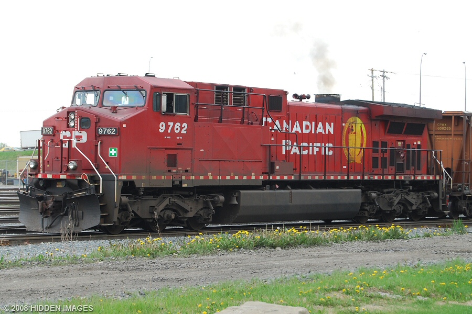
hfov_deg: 24.6
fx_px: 1082
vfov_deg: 16.6
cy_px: 157
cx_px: 236
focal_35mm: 82
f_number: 6.3
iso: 200
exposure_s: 1/160
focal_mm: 55
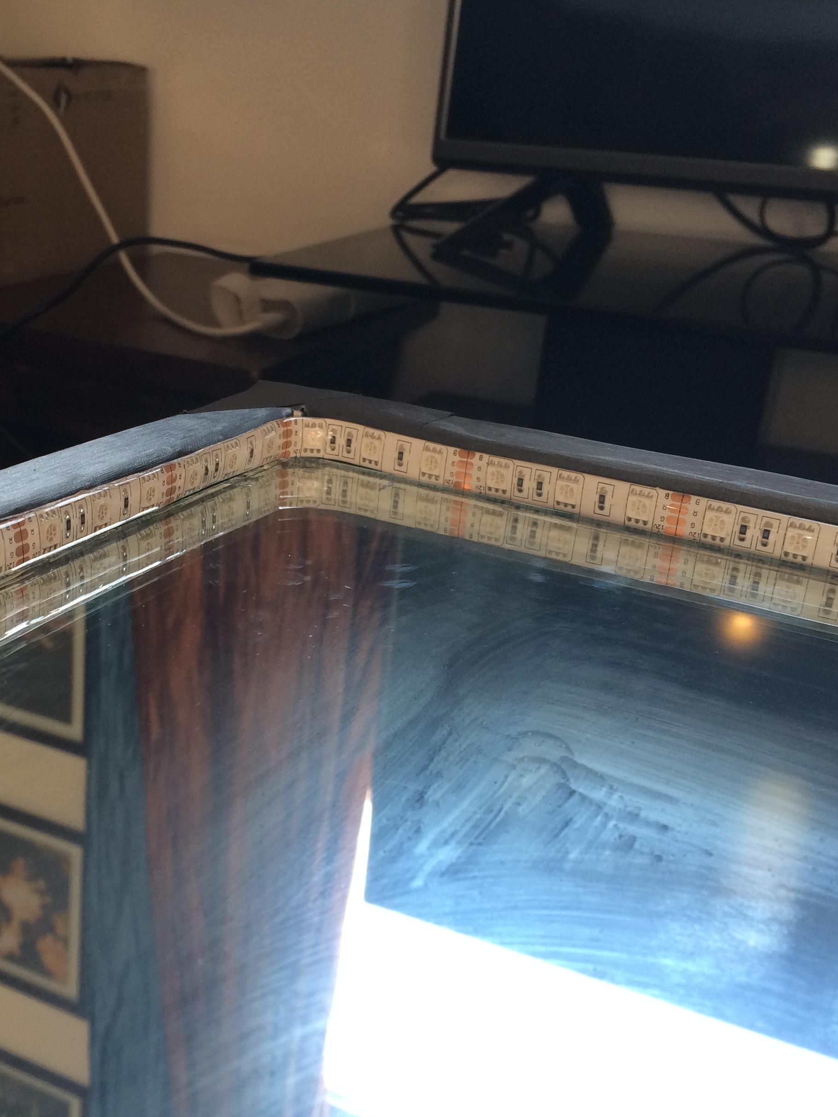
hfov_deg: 36.1
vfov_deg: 47.9
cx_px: 228
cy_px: 559
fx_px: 1259
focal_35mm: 39
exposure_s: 1/120
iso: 64
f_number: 2.2
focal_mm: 4.15
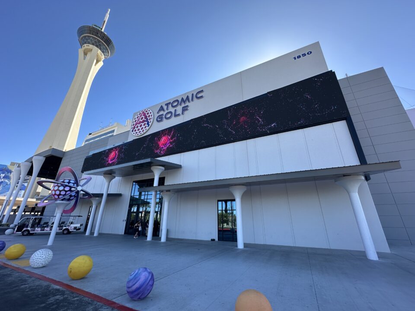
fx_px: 168
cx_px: 208
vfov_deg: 85.7
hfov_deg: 102.1
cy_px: 156
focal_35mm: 14
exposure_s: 1/553
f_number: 2.2
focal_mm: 2.22
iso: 40
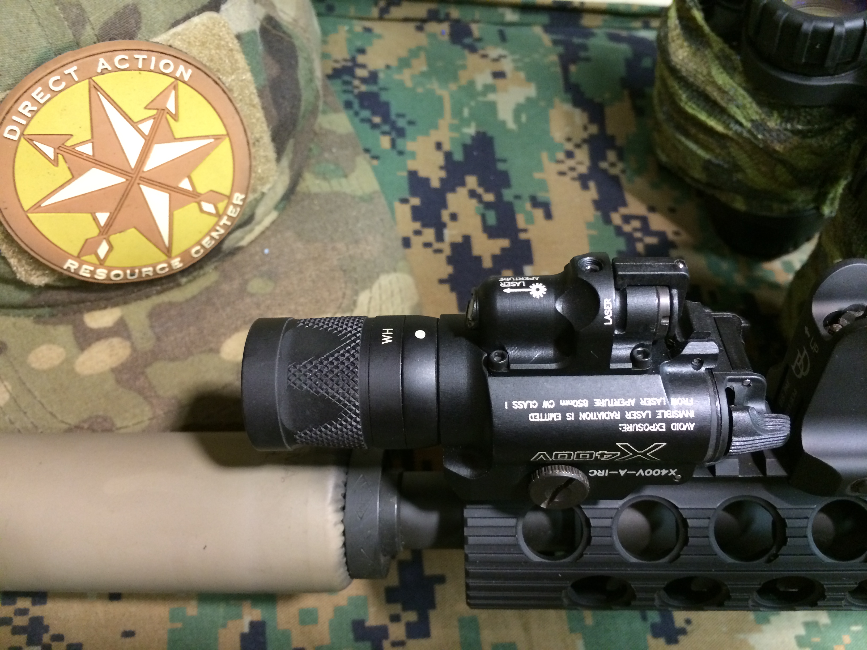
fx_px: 751
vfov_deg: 46.8
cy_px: 325
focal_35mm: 30
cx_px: 434
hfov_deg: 60.0
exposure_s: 1/24
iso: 320
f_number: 2.2
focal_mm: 4.12
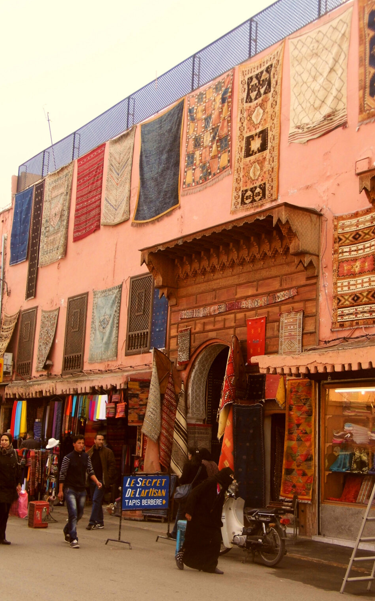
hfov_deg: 28.0
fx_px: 752
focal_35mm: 46
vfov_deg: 43.5
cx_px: 212
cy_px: 301
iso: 100
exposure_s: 1/200
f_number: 3.5
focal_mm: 7.7
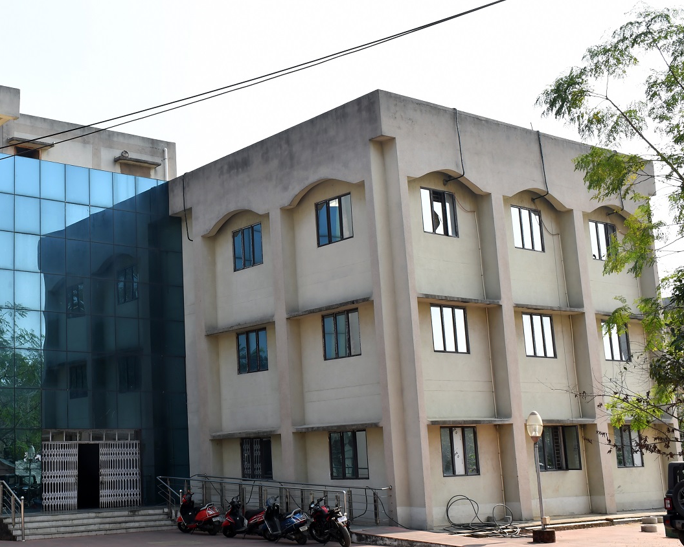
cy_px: 276
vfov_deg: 30.8
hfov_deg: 37.2
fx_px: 992
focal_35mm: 49
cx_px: 177
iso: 125
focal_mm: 22
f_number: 10
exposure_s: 1/125
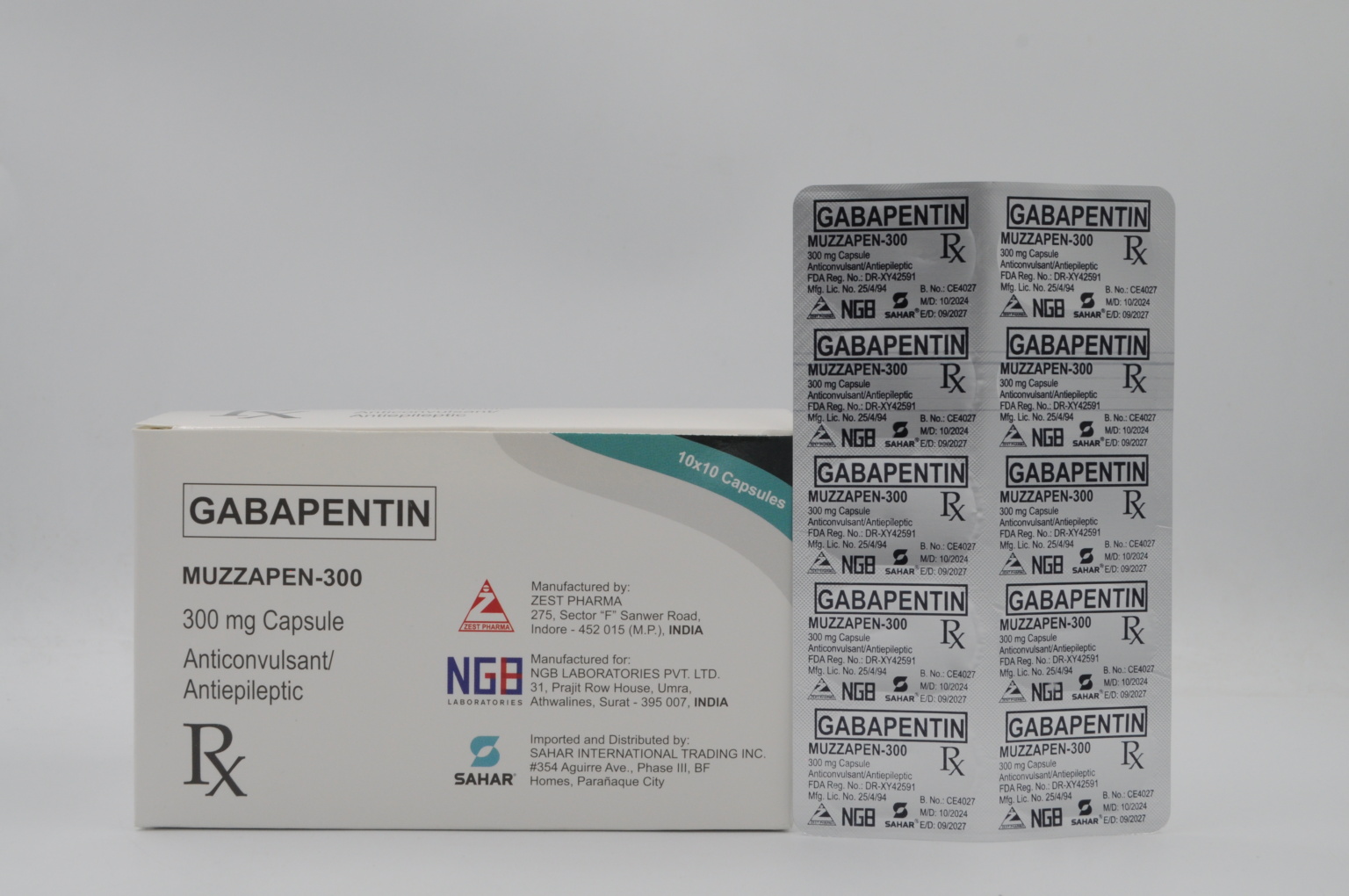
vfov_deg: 30.8
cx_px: 674
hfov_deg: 45.0
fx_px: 1628
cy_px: 448
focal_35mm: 44
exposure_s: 1/160
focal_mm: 29
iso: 640
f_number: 10
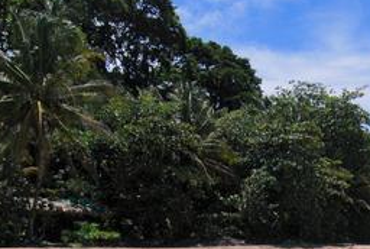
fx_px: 464
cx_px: 314
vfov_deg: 26.9
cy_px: 290
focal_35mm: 45
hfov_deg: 41.0
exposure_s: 1/1250
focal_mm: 12
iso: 400
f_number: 10
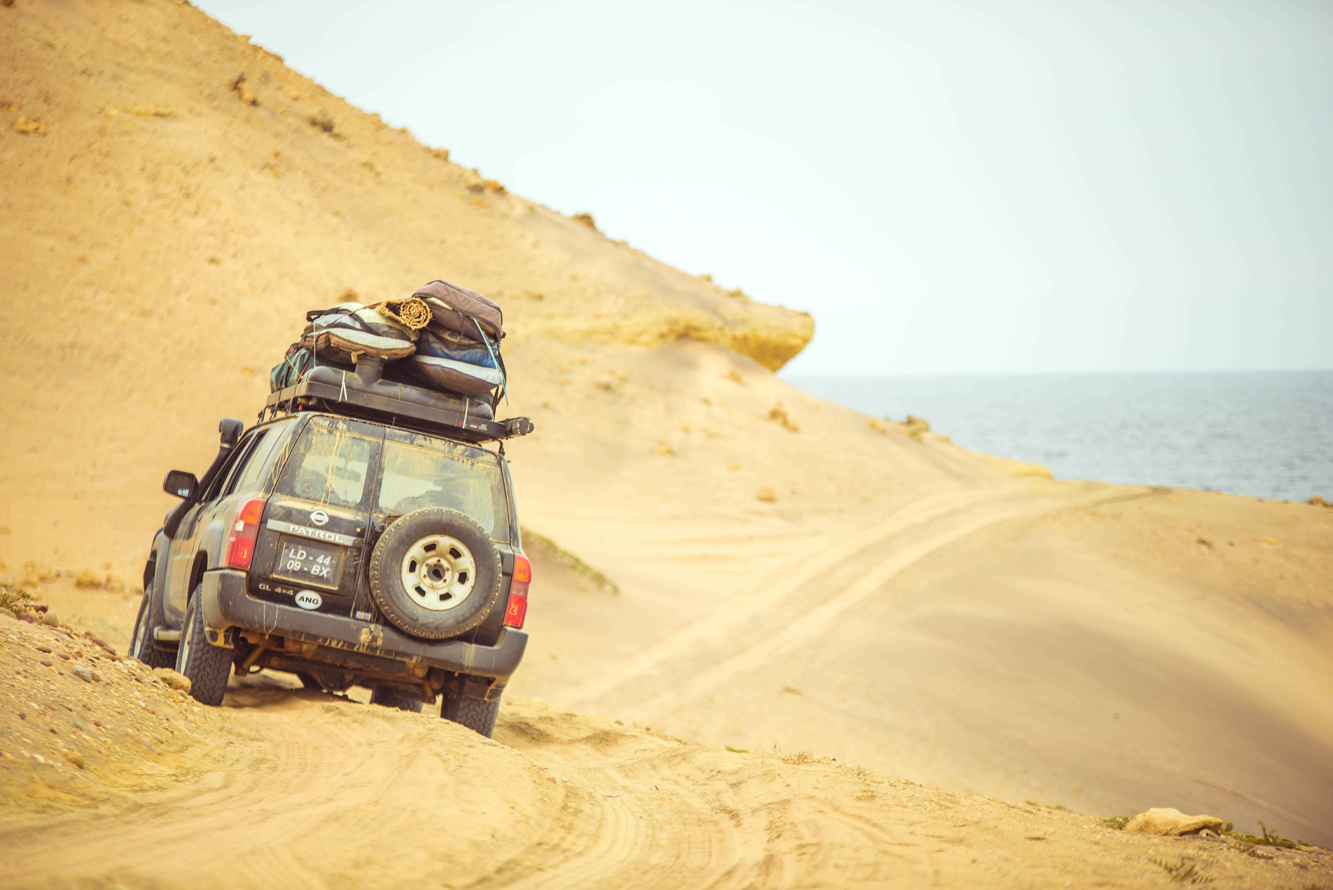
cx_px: 666
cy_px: 445
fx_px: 5926
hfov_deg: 12.8
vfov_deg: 8.6
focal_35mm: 160
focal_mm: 160
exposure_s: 1/2000
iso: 250
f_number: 2.8
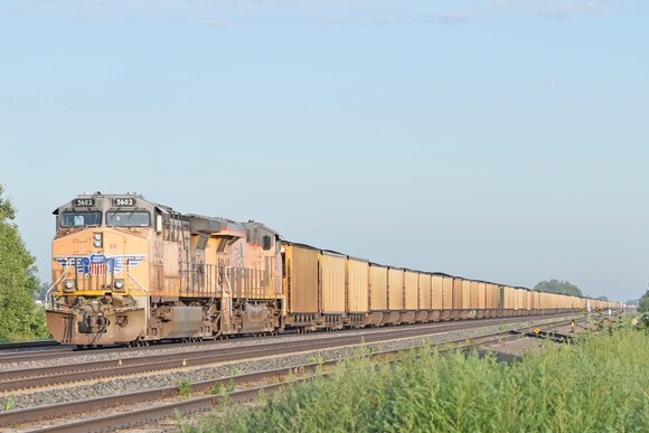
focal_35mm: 187
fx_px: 3367
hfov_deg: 11.0
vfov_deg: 7.4
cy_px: 228
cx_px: 243
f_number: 8
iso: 140
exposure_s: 1/250
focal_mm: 85
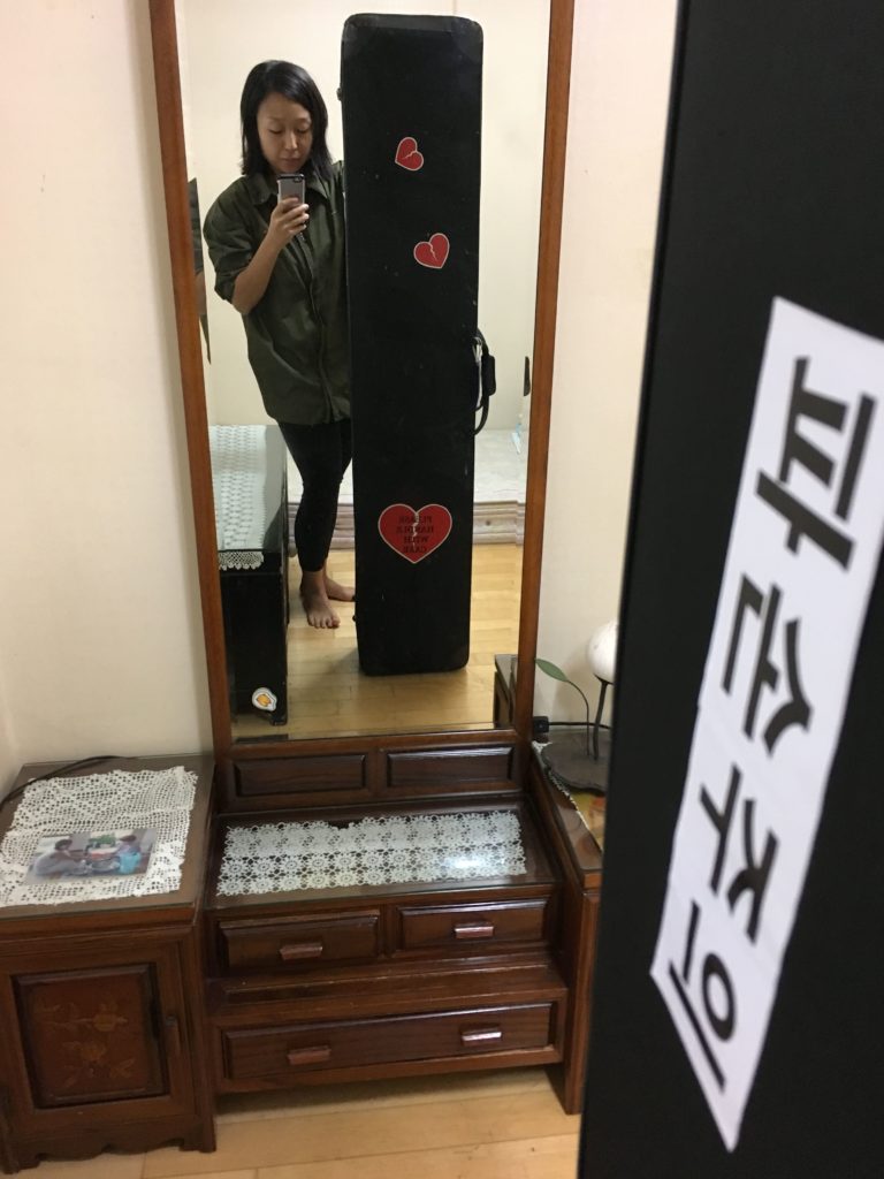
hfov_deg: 48.2
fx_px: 987
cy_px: 590
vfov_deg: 61.7
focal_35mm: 29
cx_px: 442
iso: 200
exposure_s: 1/20
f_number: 2.2
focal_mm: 4.15
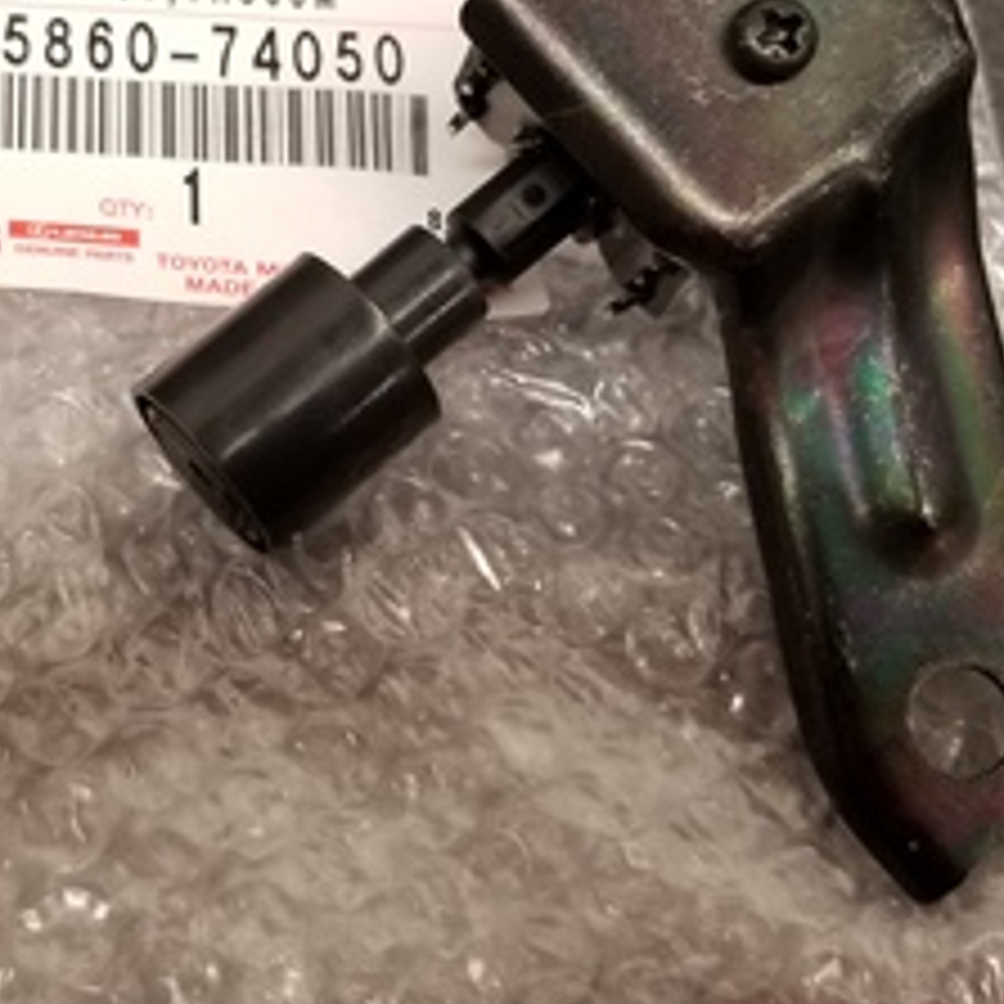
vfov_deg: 26.0
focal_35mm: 66
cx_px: 230
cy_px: 356
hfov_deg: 25.7
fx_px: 2166
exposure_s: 1/40
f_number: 1.7
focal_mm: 4.3
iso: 160
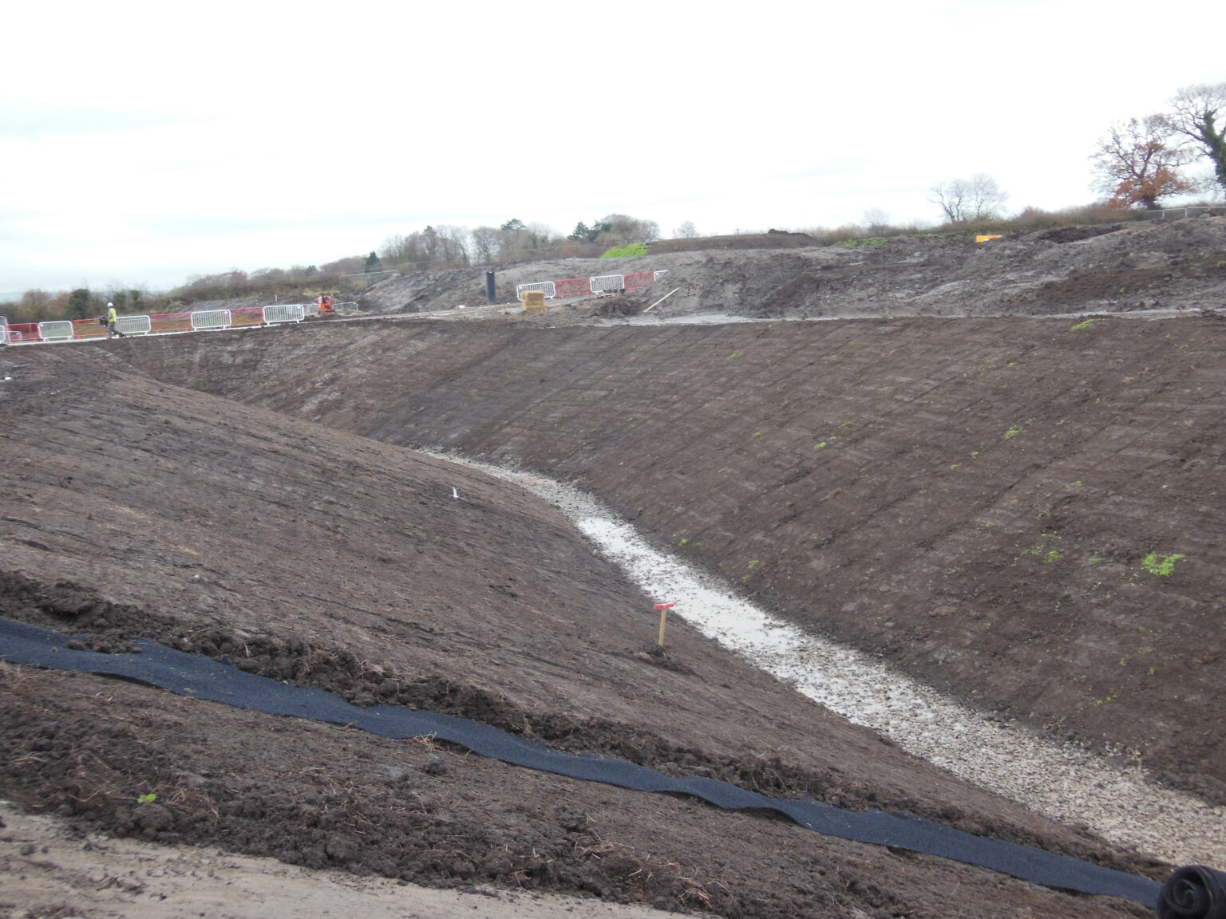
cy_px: 460
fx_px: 1381
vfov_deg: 36.8
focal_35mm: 39
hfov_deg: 47.9
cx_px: 613
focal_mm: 6.9
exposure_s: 1/50
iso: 125
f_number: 4.1
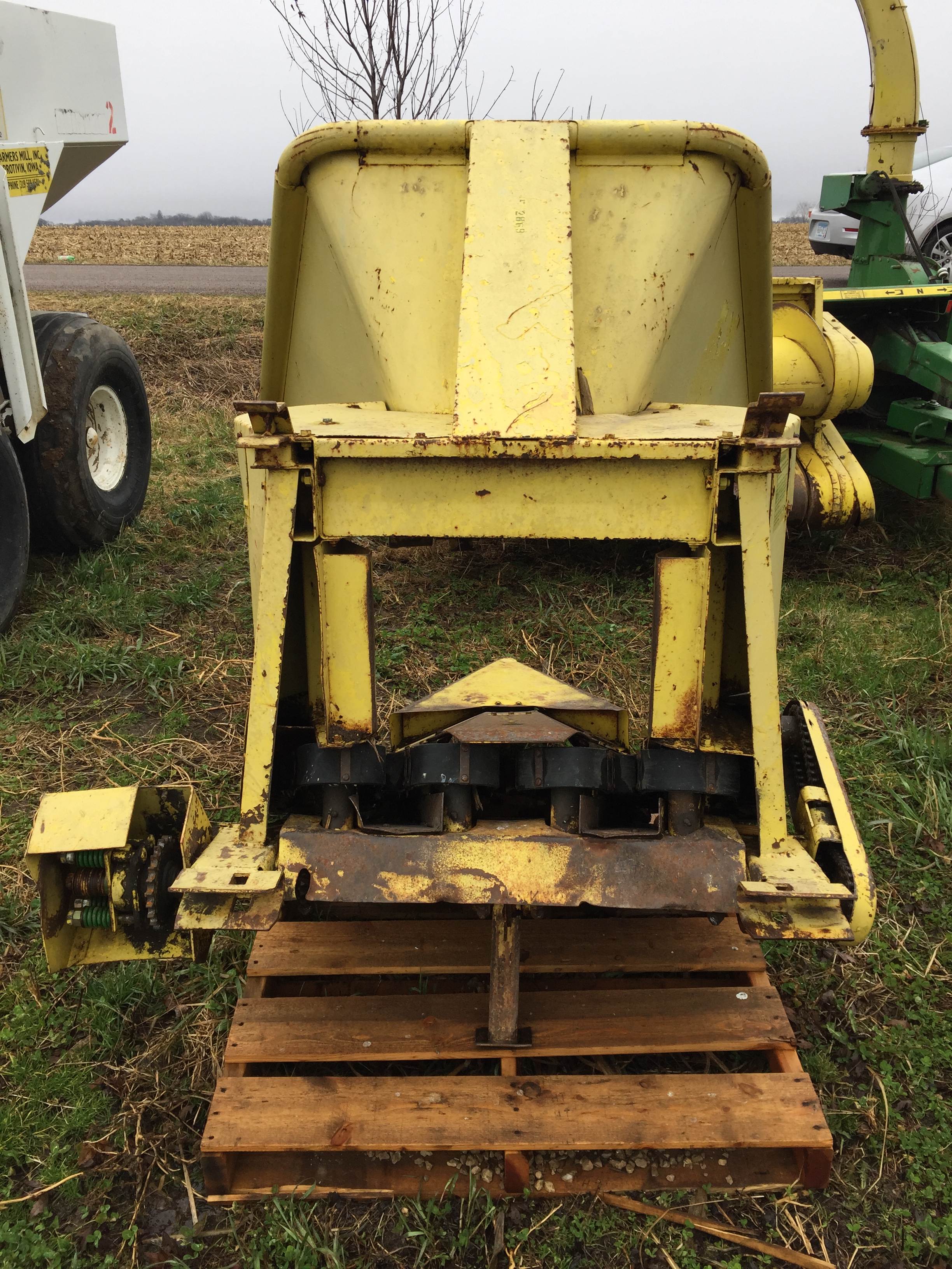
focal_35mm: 29
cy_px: 634
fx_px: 1063
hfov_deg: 48.2
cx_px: 476
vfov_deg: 61.7
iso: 32
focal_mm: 4.15
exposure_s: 1/549
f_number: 2.2
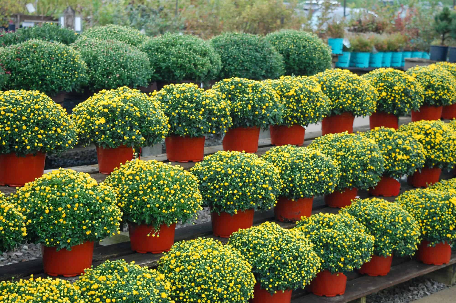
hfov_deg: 28.1
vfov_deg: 18.9
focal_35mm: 72
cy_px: 152
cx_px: 228
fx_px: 911
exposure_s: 1/125
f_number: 5.6
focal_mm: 48
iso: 400
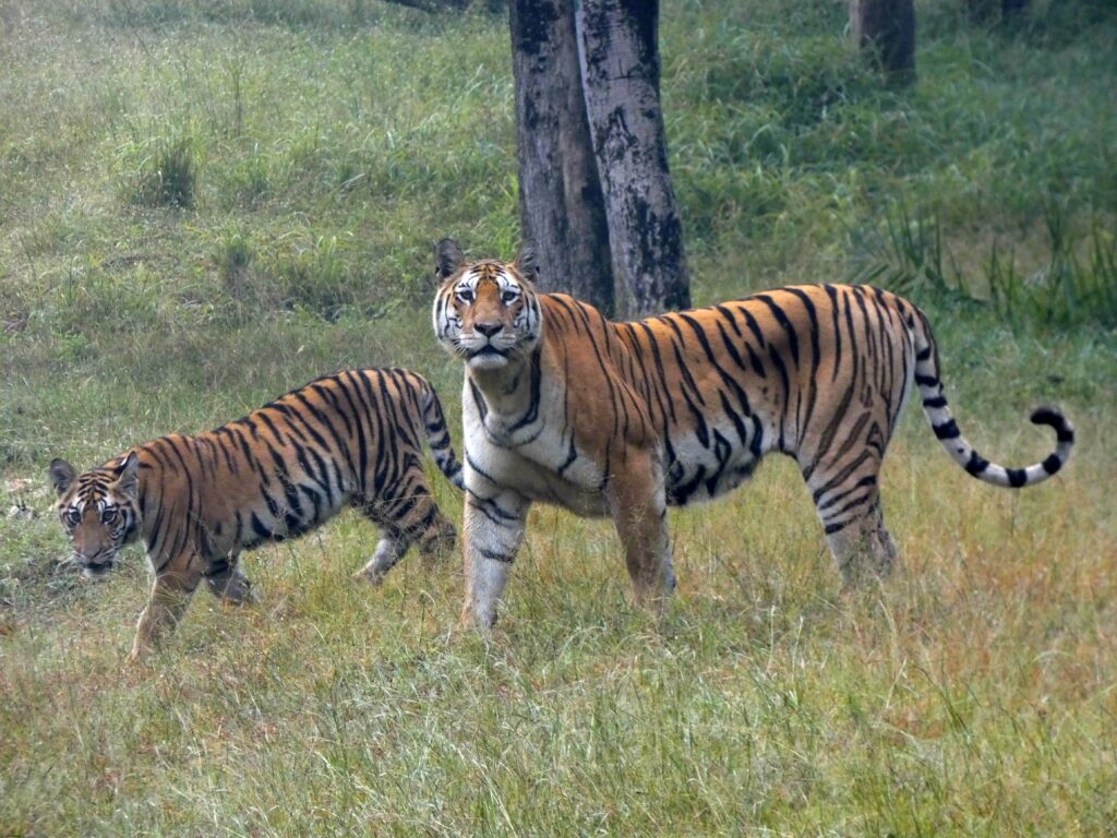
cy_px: 419
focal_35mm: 484
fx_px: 15618
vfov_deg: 3.1
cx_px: 558
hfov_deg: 4.1
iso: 320
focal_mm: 86.7
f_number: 5.6
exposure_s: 1/100
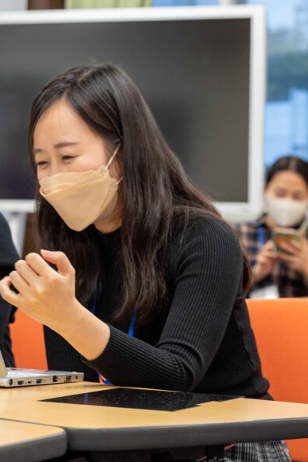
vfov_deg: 17.2
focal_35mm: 119
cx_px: -11
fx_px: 1527
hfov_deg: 11.4
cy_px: 228
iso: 1800
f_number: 5.6
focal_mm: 74
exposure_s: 1/80
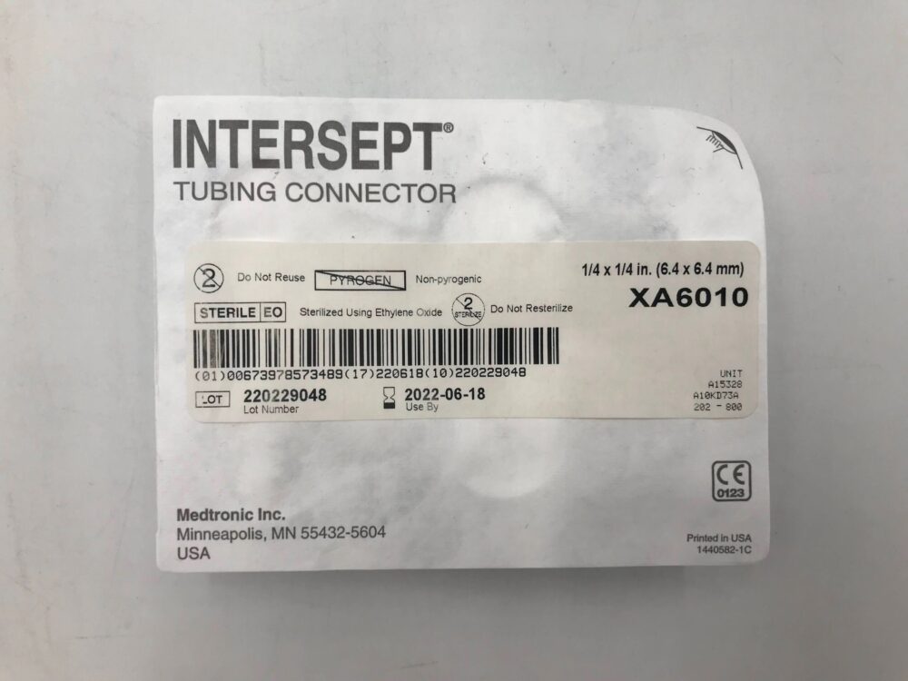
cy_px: 340
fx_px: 734
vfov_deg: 49.7
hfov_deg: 63.4
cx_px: 454
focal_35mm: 28
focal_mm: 3.99
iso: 20
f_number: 1.8
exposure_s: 1/122
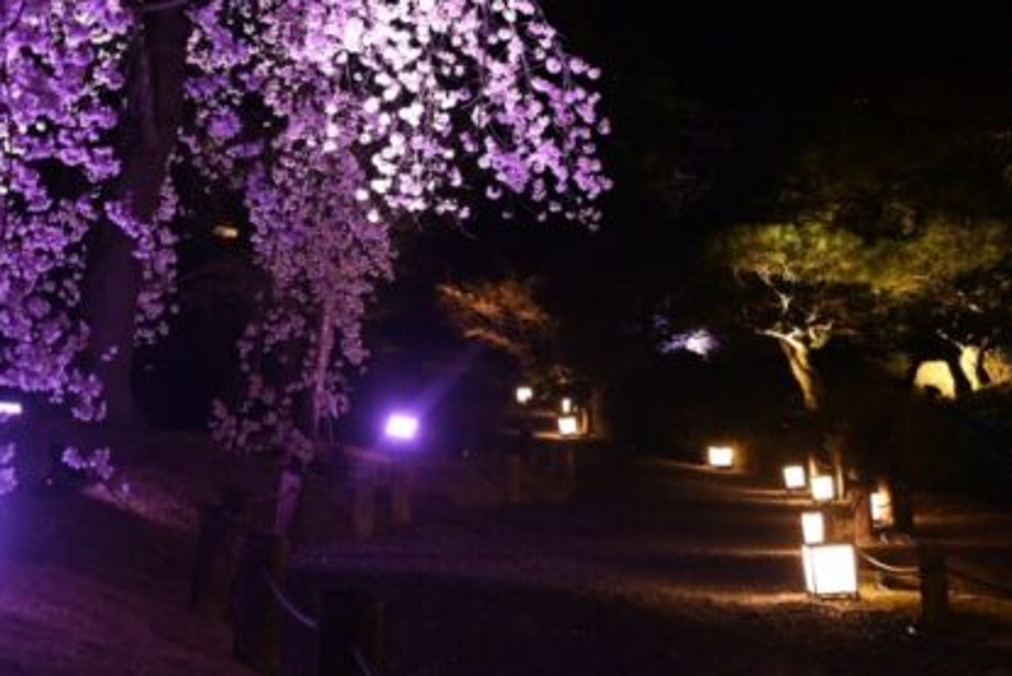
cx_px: 149
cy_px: -27
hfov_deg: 24.7
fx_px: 2256
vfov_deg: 16.6
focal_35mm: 80
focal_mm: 32.5
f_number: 4.8
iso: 125
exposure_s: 1/2.5
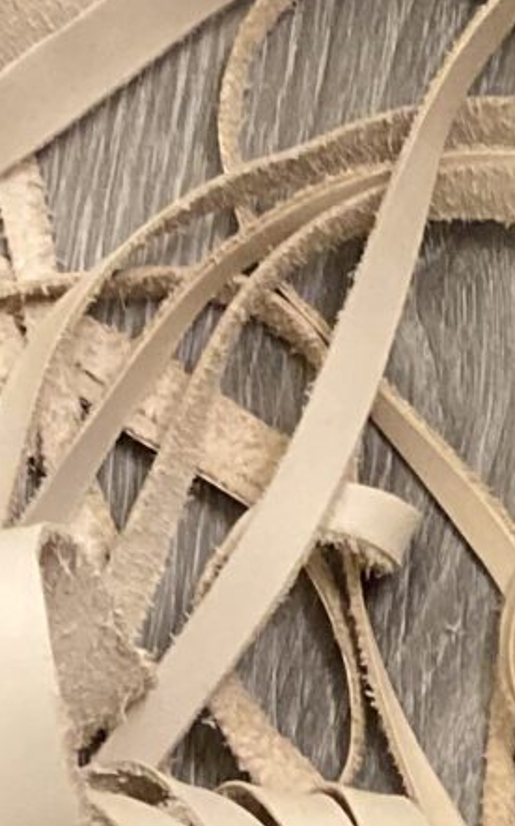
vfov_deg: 11.7
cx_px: 1131
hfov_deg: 7.3
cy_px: 1237
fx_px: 3865
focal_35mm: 172
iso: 250
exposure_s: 1/60
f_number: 1.8
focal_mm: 3.99
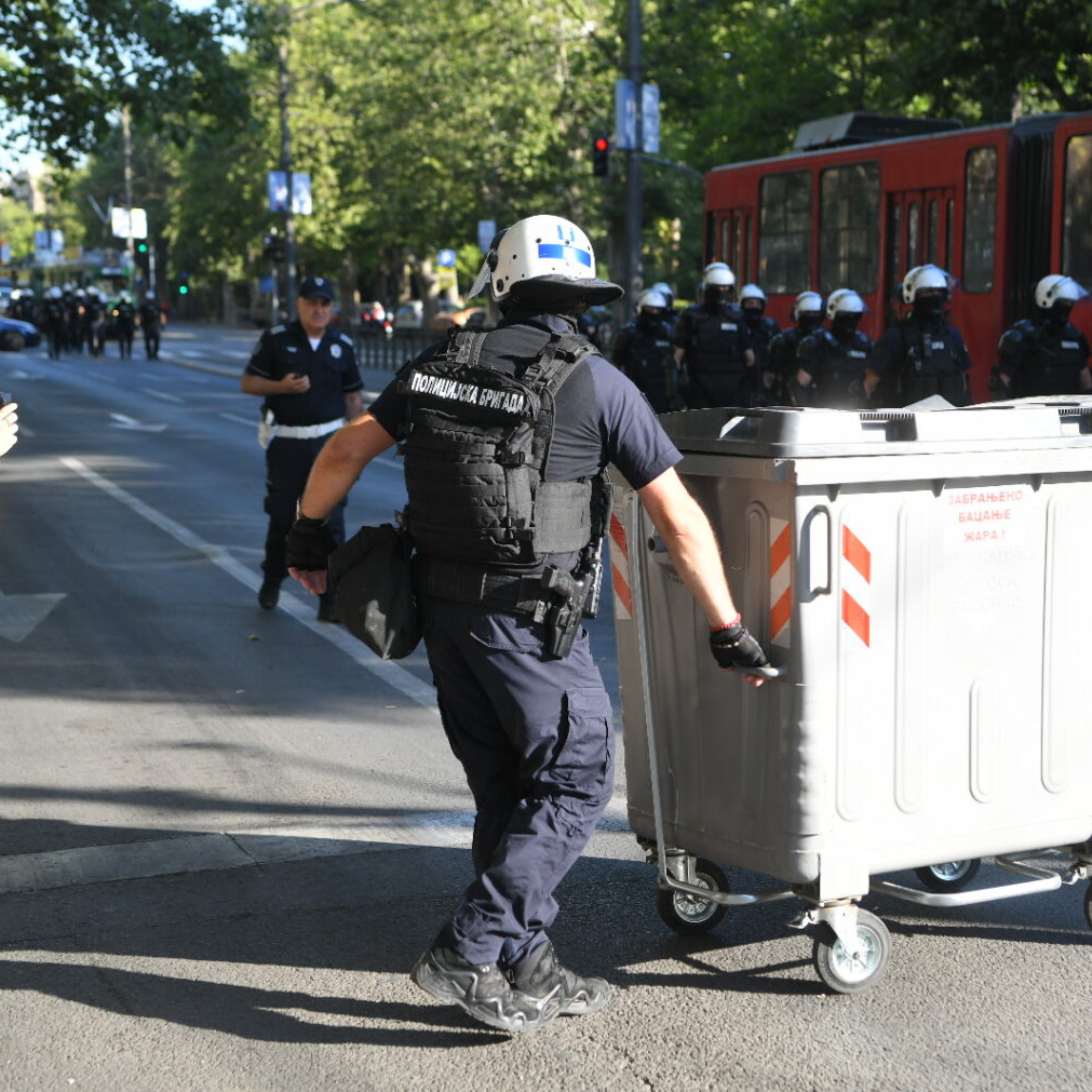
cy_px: 547
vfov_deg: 24.3
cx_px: 746
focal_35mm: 71
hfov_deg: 24.2
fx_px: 2534
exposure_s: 1/1000
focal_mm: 55
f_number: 4
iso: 500
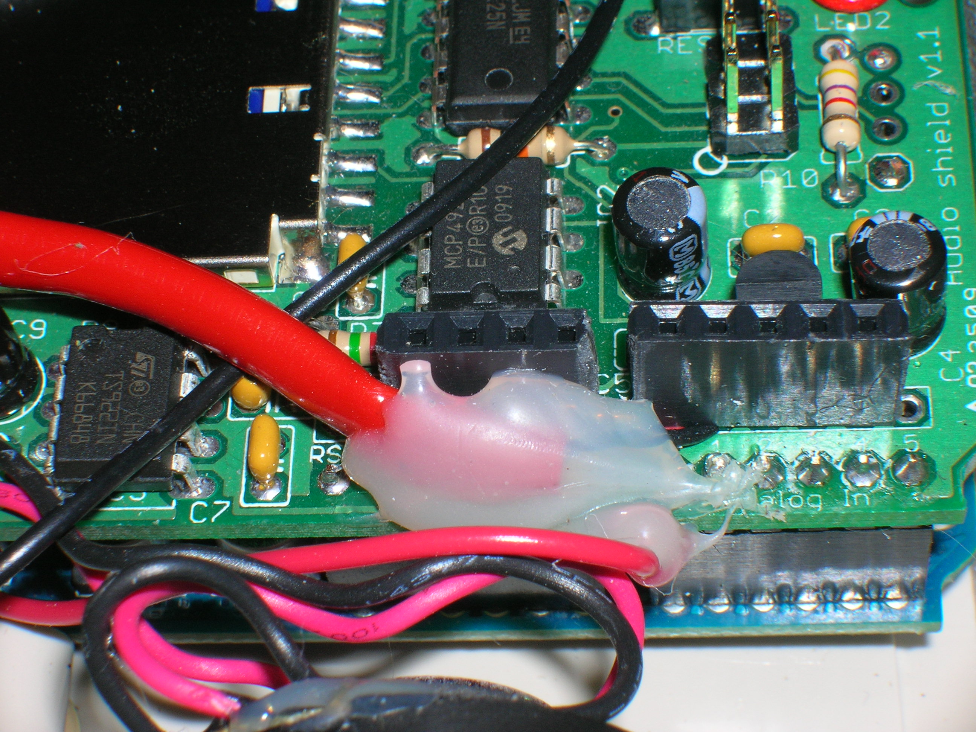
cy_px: 366
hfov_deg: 19.3
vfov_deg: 14.5
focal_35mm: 102
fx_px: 2876
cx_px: 488
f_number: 8.2
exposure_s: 1/60.1
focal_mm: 17.1
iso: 50
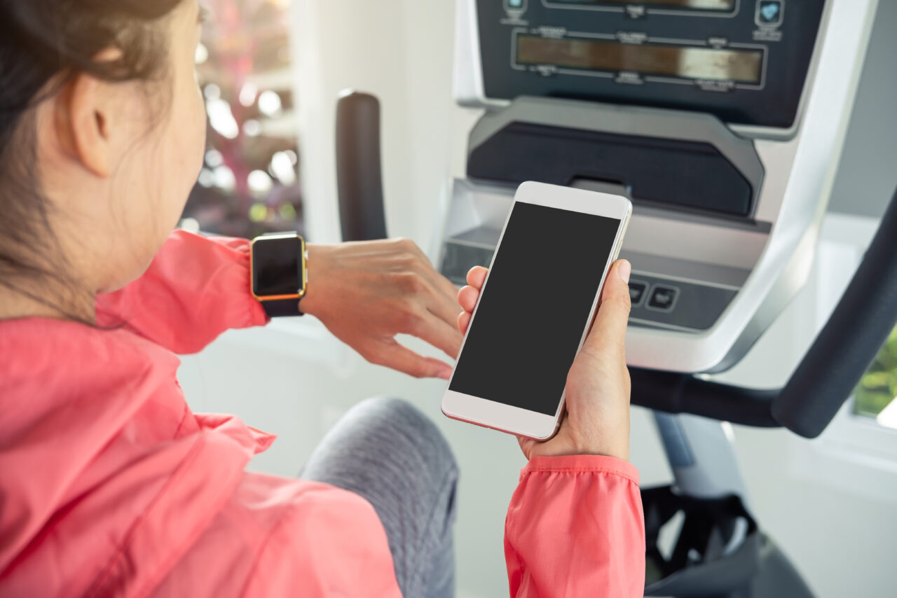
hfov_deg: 37.5
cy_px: 299
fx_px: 1321
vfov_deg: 25.5
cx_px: 448
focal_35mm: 53
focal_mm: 35
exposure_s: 1/80
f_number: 4
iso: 200
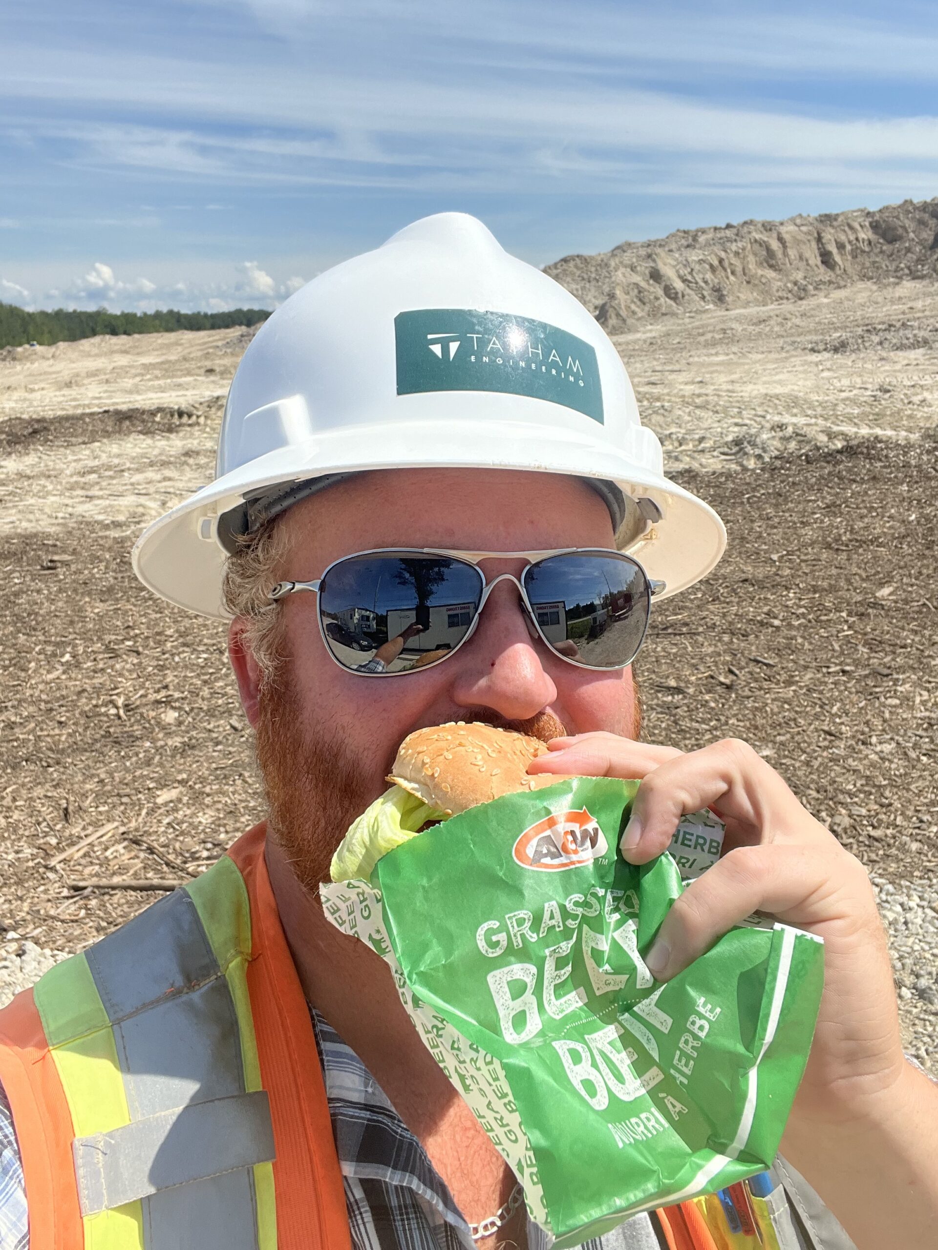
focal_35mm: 30
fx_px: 1084
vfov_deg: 60.0
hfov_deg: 46.8
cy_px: 625
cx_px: 469
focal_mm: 2.71
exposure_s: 1/931
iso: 32
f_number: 2.2
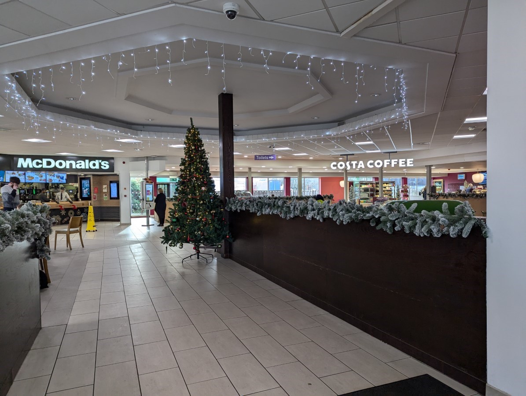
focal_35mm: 24
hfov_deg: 71.5
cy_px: 198
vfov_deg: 56.9
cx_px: 263
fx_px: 365
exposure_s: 1/100
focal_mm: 6.81
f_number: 1.85
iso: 95
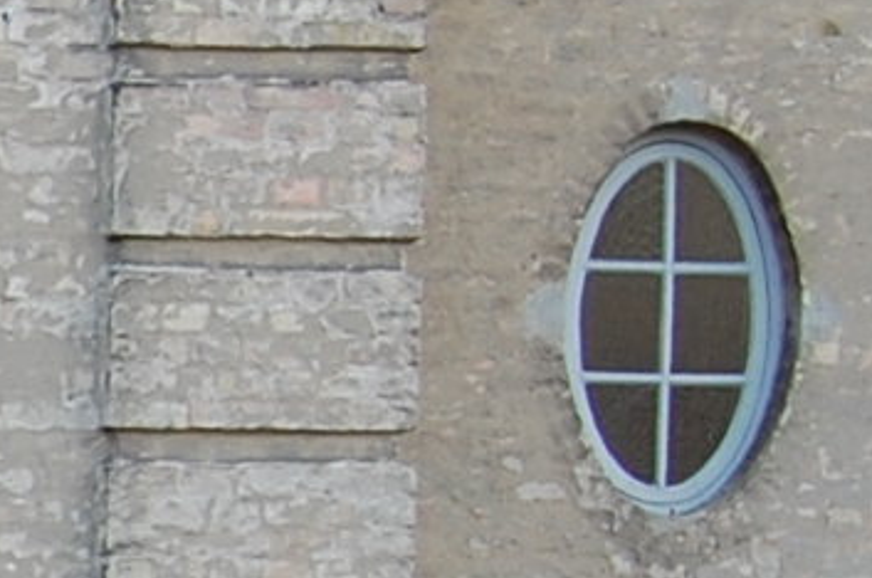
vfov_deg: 6.1
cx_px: -1312
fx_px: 5324
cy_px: 963
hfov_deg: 8.5
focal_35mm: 220
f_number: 5.6
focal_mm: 23
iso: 320
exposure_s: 1/125
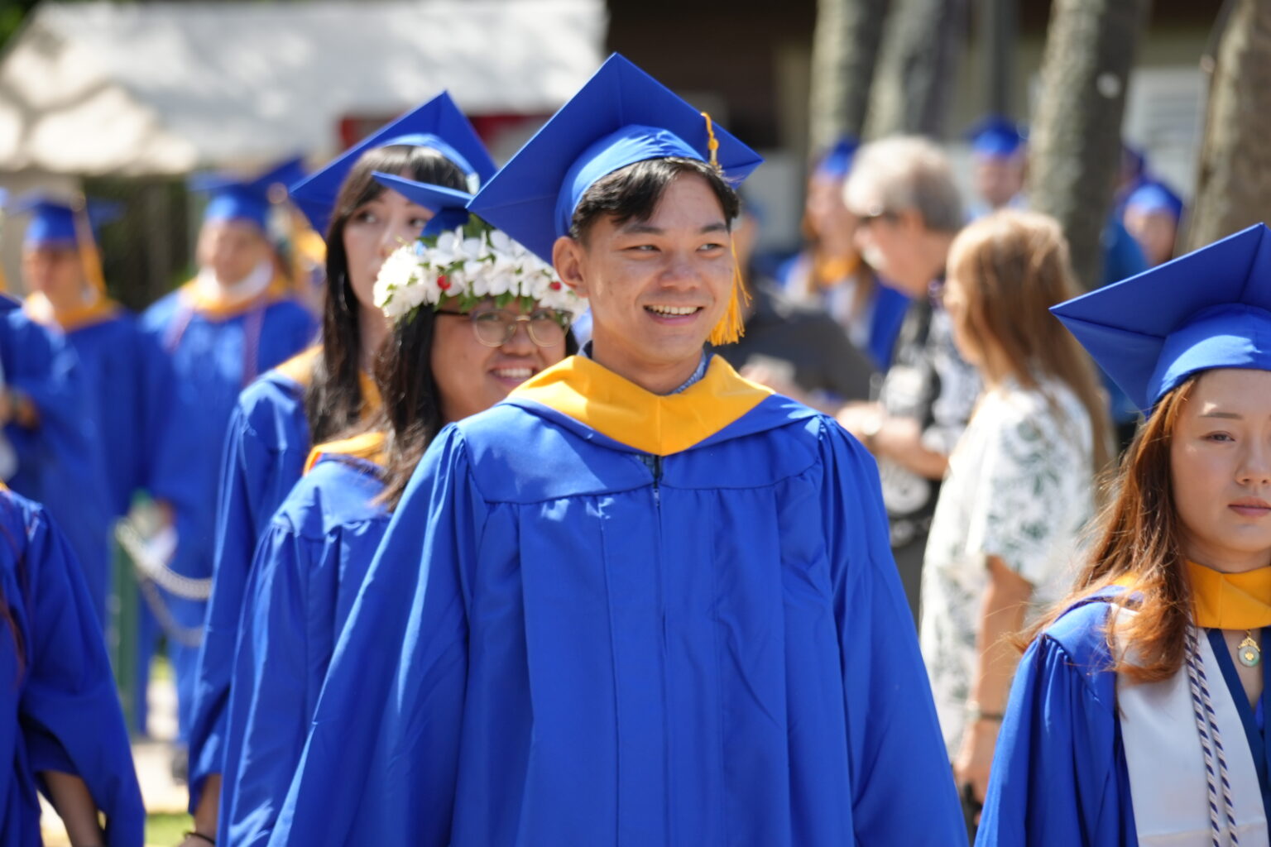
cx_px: 636
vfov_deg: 4.3
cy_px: 424
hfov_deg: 6.5
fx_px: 11156
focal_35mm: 316
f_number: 6.3
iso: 250
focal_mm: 211
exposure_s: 1/320
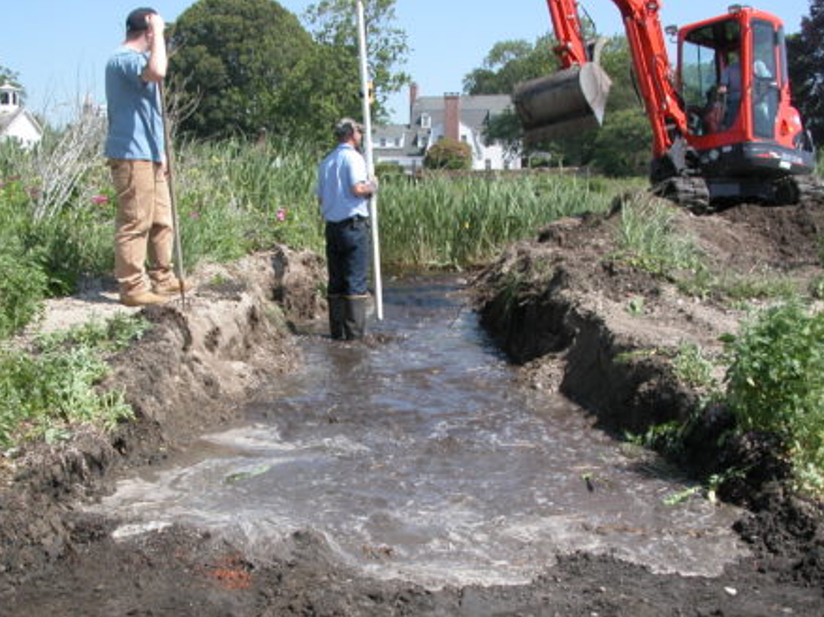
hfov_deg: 39.5
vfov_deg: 30.0
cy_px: 410
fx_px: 1142
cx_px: 318
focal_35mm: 48
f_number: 5.6
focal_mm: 8.9
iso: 100
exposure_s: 1/277
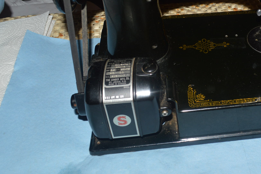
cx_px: 224
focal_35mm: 50
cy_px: 28
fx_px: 362
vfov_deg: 26.3
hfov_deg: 37.6
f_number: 8
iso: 100
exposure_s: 1/60
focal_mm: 18
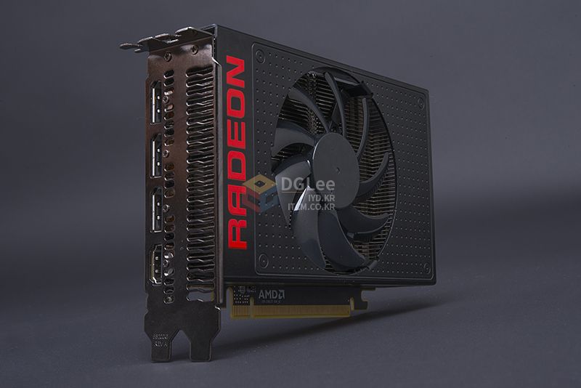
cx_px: 290
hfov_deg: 33.4
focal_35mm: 60
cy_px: 194
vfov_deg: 22.6
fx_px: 969
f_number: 25
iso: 200
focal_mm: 60
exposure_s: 1/200
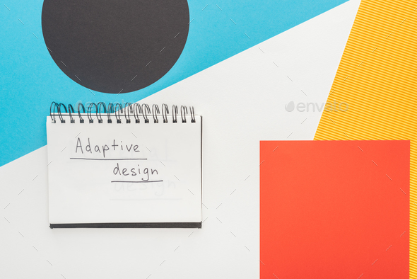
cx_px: 208
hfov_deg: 39.6
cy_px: 140
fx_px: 579
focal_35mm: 50
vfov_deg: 27.0
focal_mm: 50
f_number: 9
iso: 250
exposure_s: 1/160
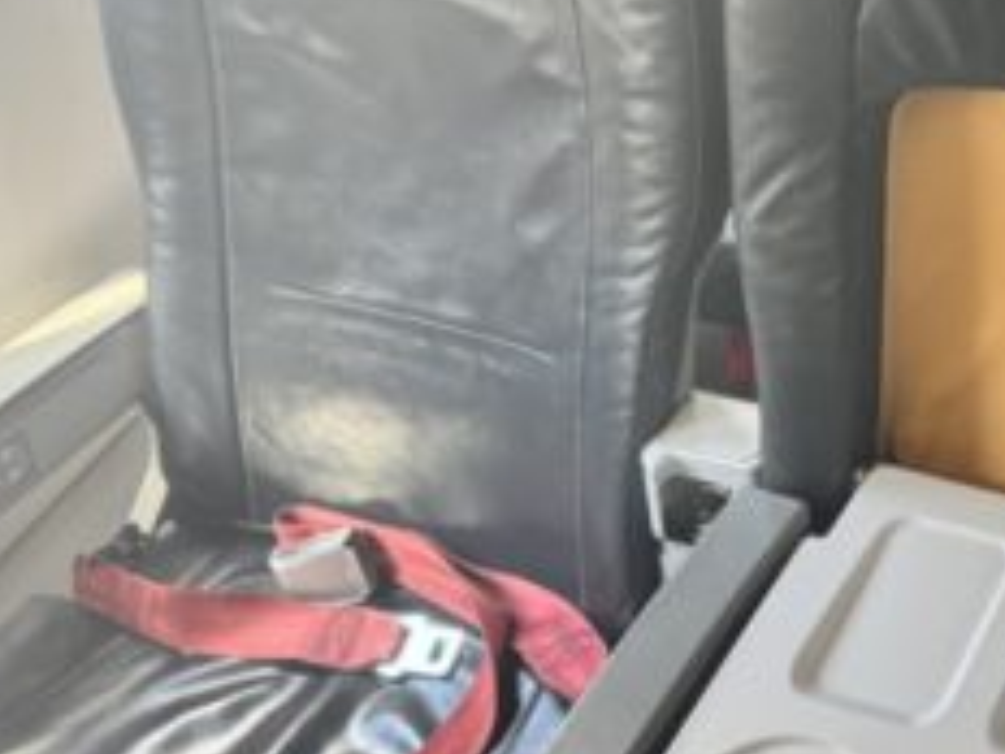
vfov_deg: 23.0
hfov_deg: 28.3
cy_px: 160
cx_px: 1074
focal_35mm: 63
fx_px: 1829
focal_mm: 6.76
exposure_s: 1/89
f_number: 1.78
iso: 200
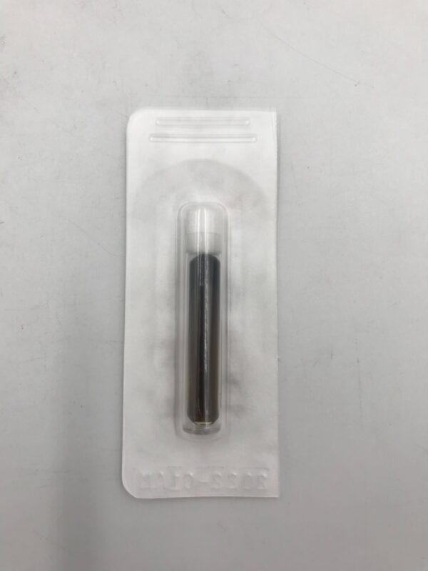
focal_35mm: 28
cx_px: 214
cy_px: 286
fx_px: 462
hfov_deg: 49.7
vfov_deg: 63.4
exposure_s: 1/171
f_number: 1.8
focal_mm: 3.99
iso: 20
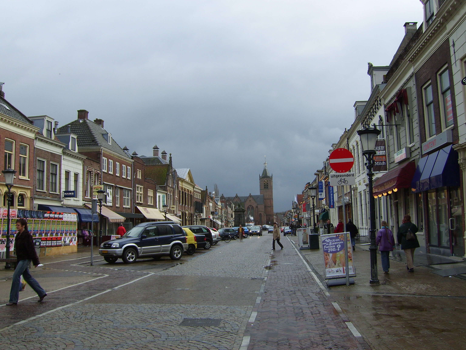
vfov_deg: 37.7
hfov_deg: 49.0
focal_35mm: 38
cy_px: 175
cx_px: 233
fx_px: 512
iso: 50
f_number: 6.4
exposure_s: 1/125
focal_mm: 7.8
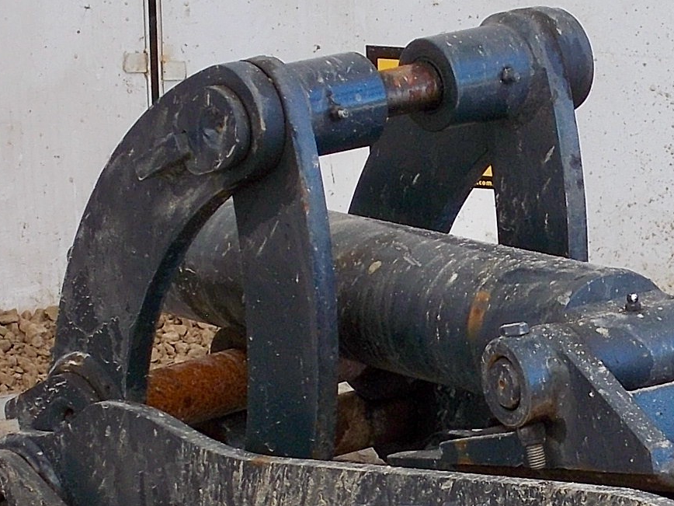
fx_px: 4381
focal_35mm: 225
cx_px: 624
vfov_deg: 6.6
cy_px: 487
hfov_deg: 8.8
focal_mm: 15.4
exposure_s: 1/60
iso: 125
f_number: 6.3
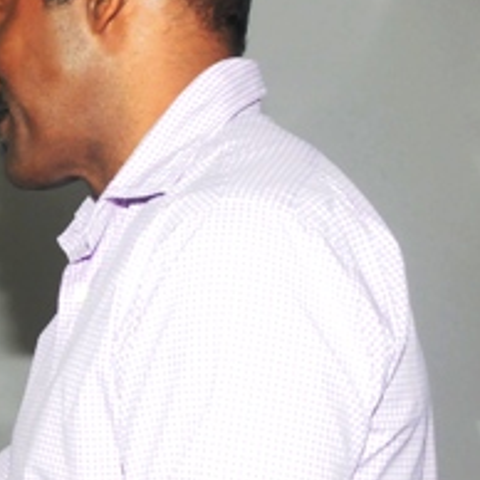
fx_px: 1894
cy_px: 306
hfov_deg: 13.4
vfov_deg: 14.4
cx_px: -282
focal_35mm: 121
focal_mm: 23
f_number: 9
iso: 2000
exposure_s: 1/125
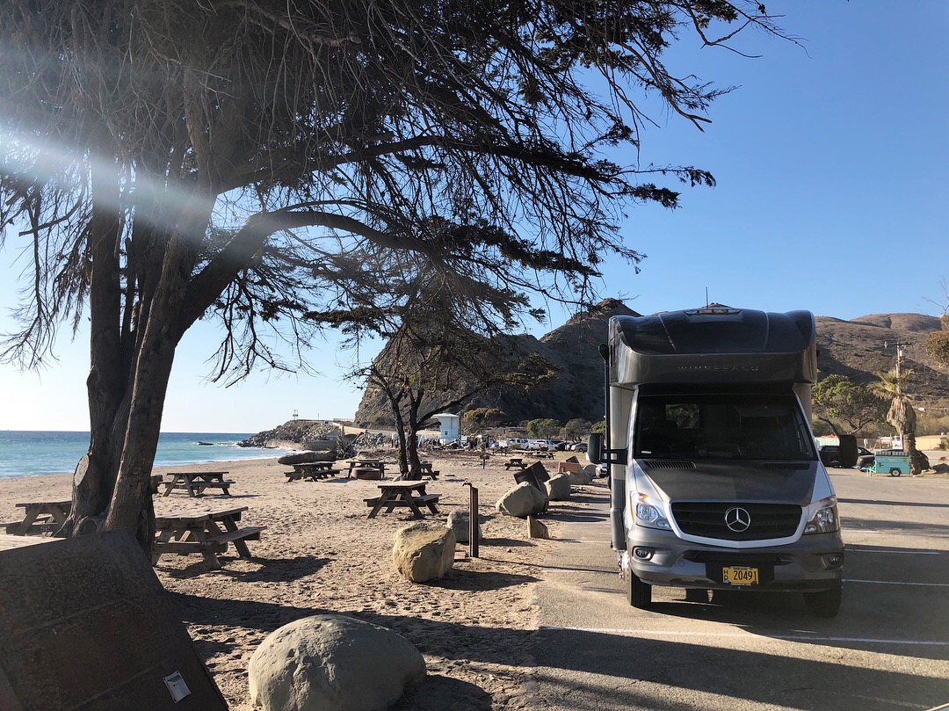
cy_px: 356
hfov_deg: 63.5
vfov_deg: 49.7
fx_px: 767
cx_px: 474
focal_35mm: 28
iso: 20
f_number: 1.8
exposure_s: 1/1517
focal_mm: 3.99
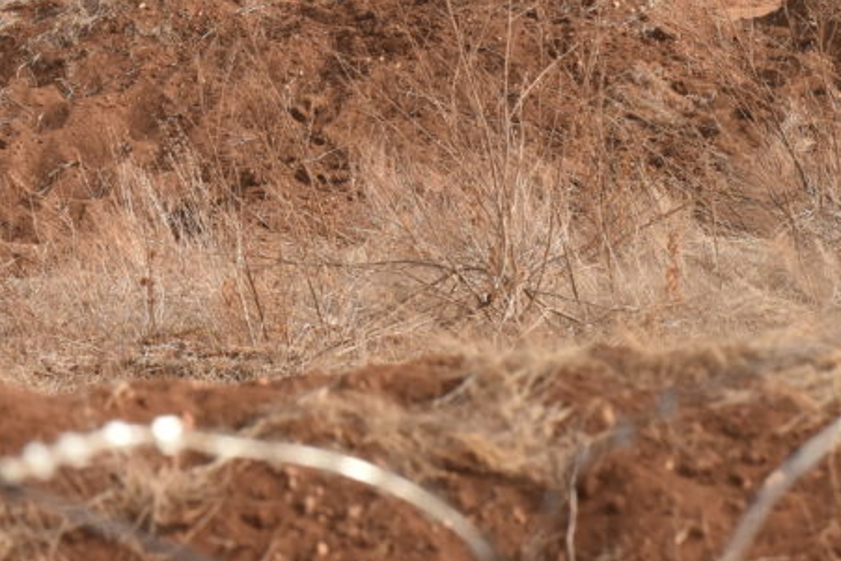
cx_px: -11
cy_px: -231
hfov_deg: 3.4
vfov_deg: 2.3
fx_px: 14161
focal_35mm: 606
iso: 1250
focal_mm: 200
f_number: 11
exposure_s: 1/1250
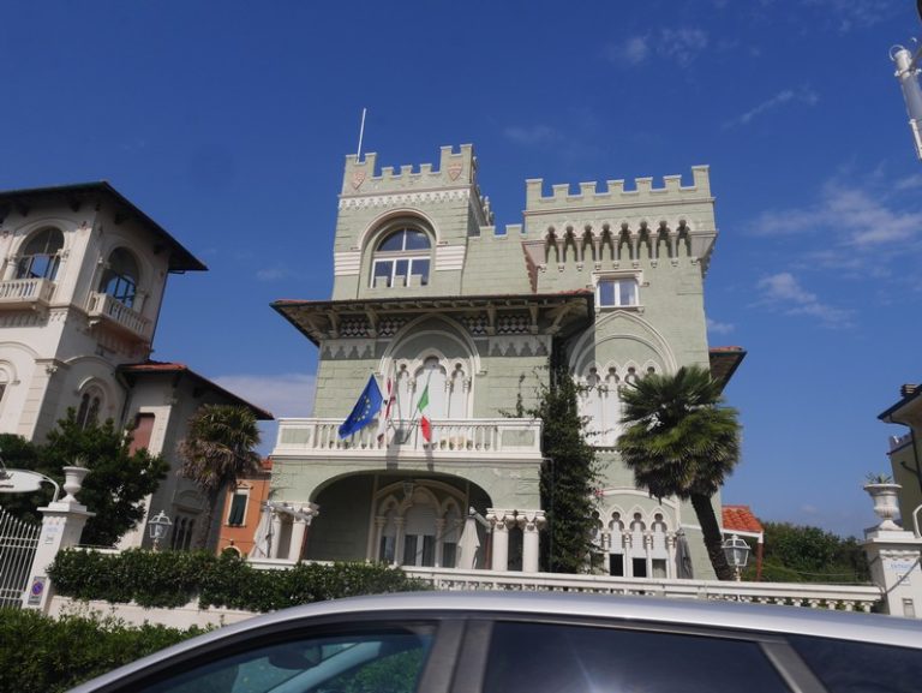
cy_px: 346
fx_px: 640
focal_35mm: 24
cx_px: 461
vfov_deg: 56.9
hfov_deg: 71.6
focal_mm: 12
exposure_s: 1/640
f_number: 5.6
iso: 200
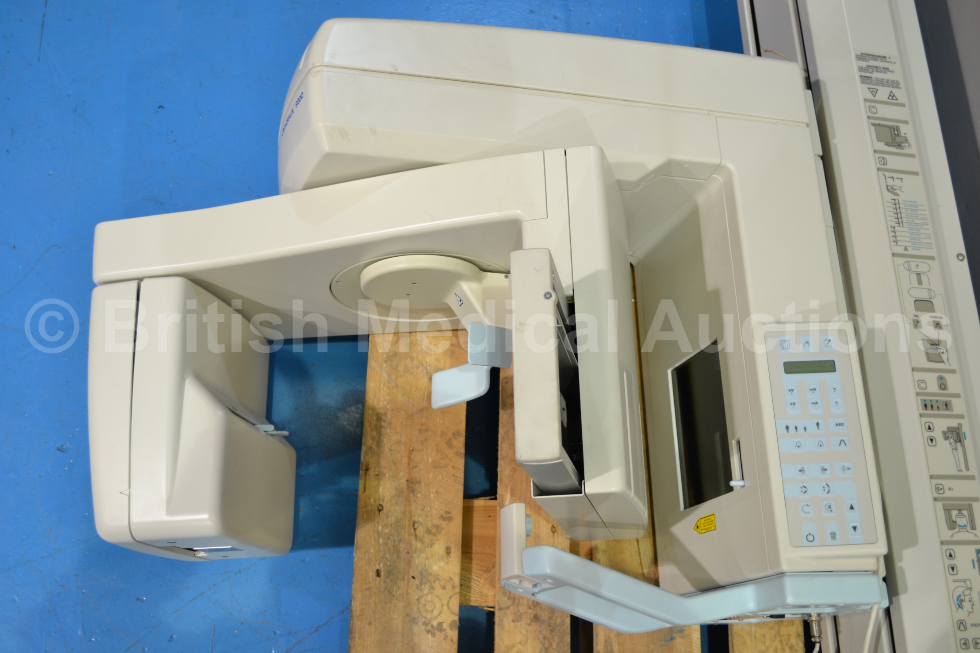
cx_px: 490
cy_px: 326
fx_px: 980
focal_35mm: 36
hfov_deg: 53.1
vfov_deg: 36.9
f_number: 4
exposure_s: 1/20
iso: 400
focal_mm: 24
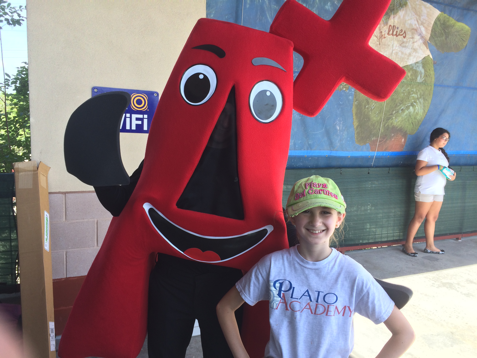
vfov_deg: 48.2
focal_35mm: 29
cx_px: 238
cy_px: 179
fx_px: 400
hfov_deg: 61.7
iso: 32
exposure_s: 1/253
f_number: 2.2
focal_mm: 4.15
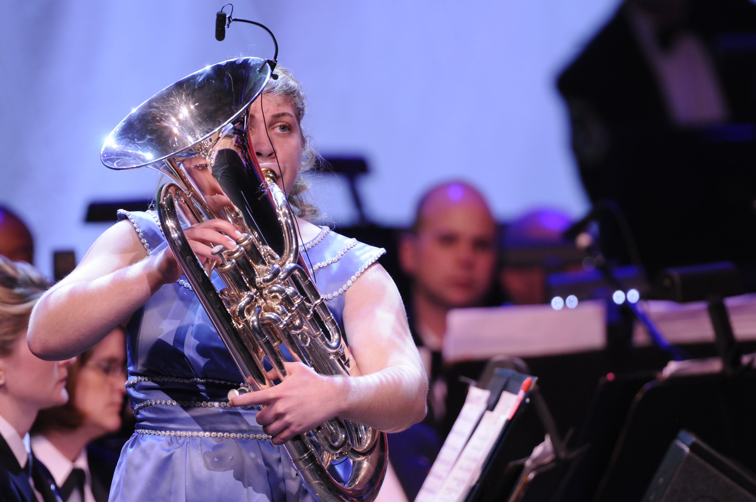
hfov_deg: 2.3
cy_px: 251
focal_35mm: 900
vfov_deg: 1.5
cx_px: 378
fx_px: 18877
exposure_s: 1/160
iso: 800
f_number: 4
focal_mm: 600
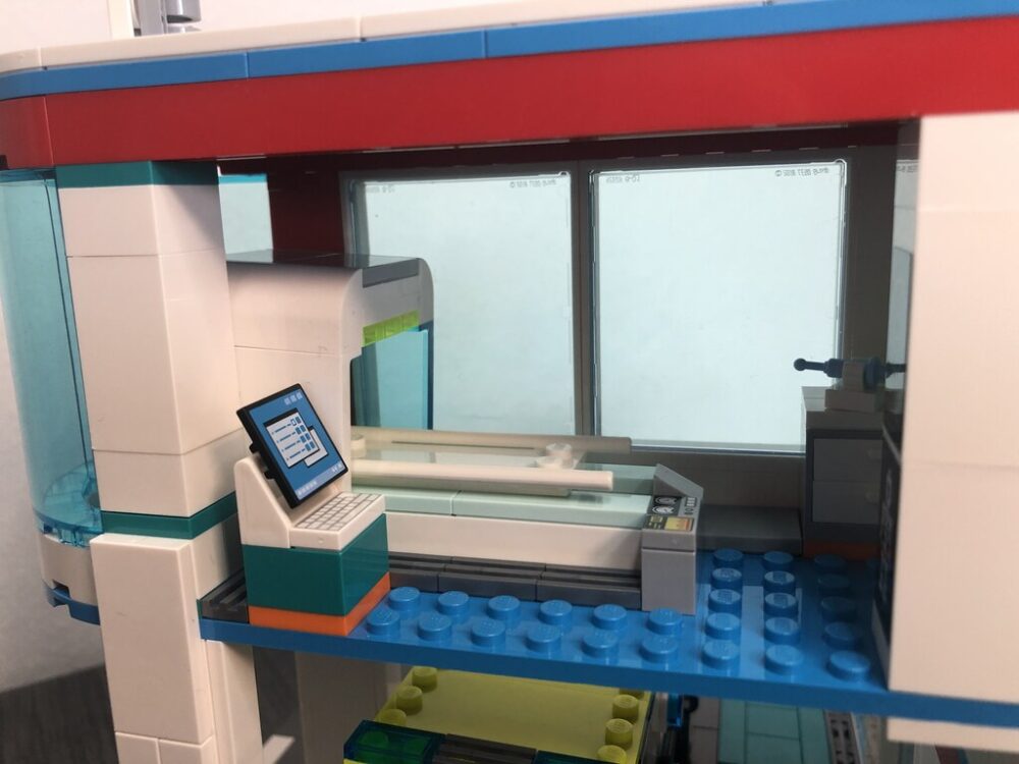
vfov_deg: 49.7
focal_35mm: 28
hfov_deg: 63.4
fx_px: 824
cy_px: 382
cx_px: 510
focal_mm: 3.99
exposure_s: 1/30
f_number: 1.8
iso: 25
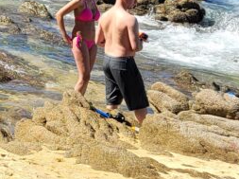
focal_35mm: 152
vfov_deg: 9.4
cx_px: -288
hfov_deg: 11.3
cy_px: -104
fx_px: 1048
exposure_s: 1/603
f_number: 1.8
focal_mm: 7
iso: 20
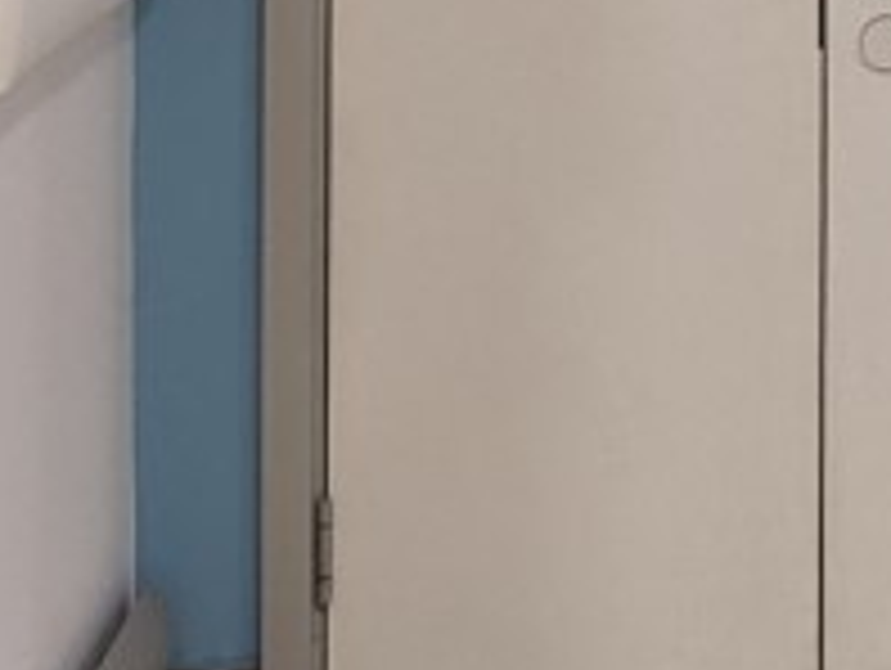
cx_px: 911
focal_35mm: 145
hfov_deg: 13.4
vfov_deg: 9.9
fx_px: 3737
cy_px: -382
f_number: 1.85
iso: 391
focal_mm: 6.81
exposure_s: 1/127
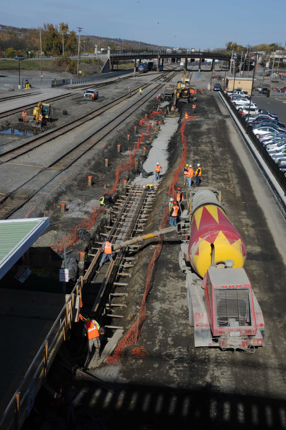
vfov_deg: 41.1
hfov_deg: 28.0
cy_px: 215
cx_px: 143
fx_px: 573
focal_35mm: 48
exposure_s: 1/320
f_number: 18
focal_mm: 48
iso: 500
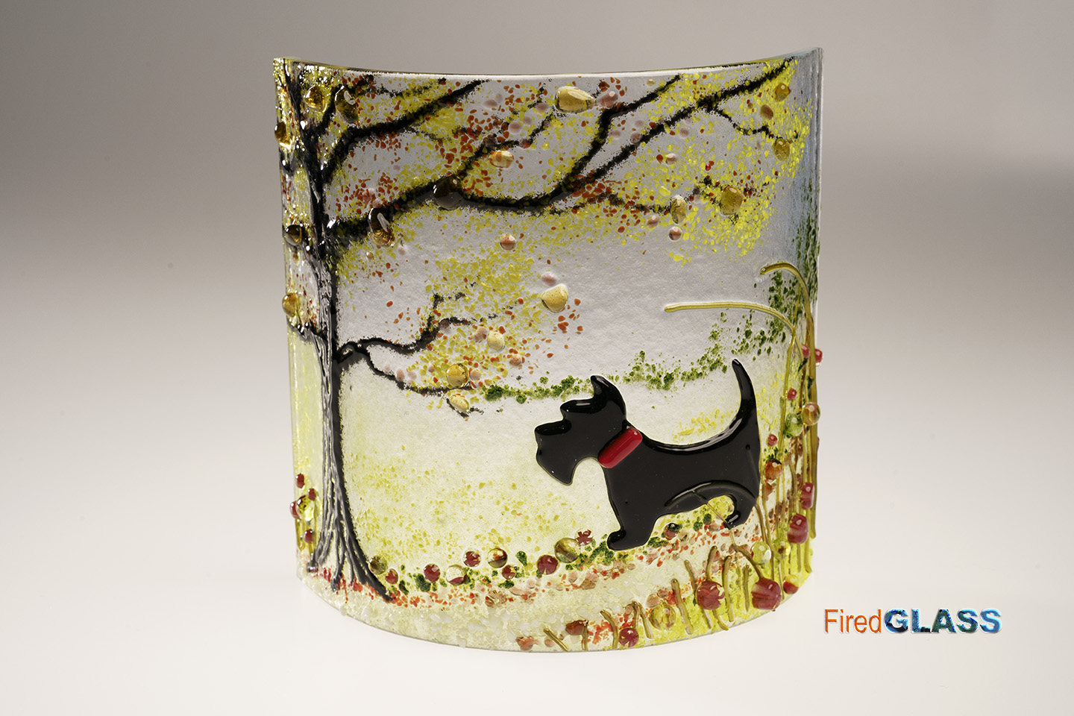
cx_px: 537
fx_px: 2088
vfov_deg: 19.5
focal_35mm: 70
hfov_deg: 28.8
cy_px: 358
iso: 400
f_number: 16
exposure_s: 1/40
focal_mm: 70
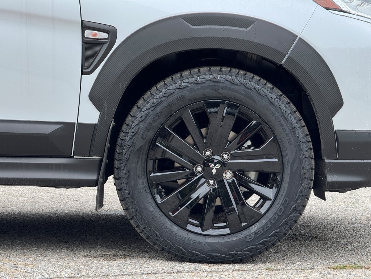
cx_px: 186
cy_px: 140
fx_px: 1286
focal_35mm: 120
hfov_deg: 16.4
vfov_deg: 12.3
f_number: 2.8
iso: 50
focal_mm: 15.66
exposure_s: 1/328
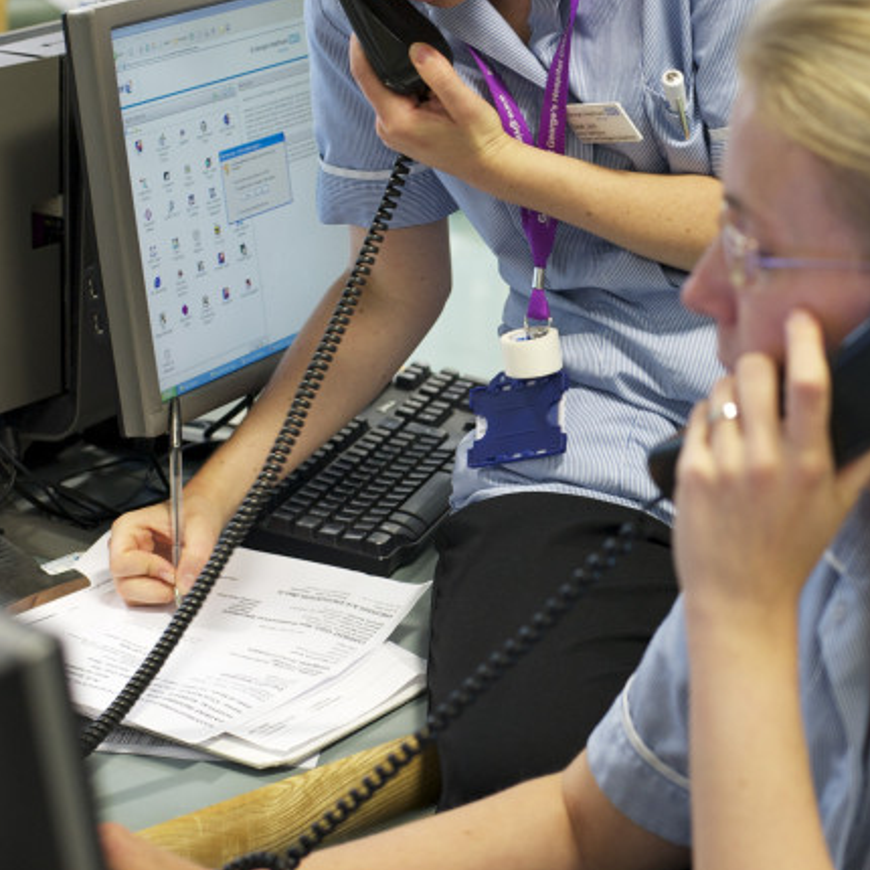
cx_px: 640
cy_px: 366
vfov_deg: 17.2
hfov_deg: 17.1
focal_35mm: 101
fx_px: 2872
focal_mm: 50
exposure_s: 1/60
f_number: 4
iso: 800
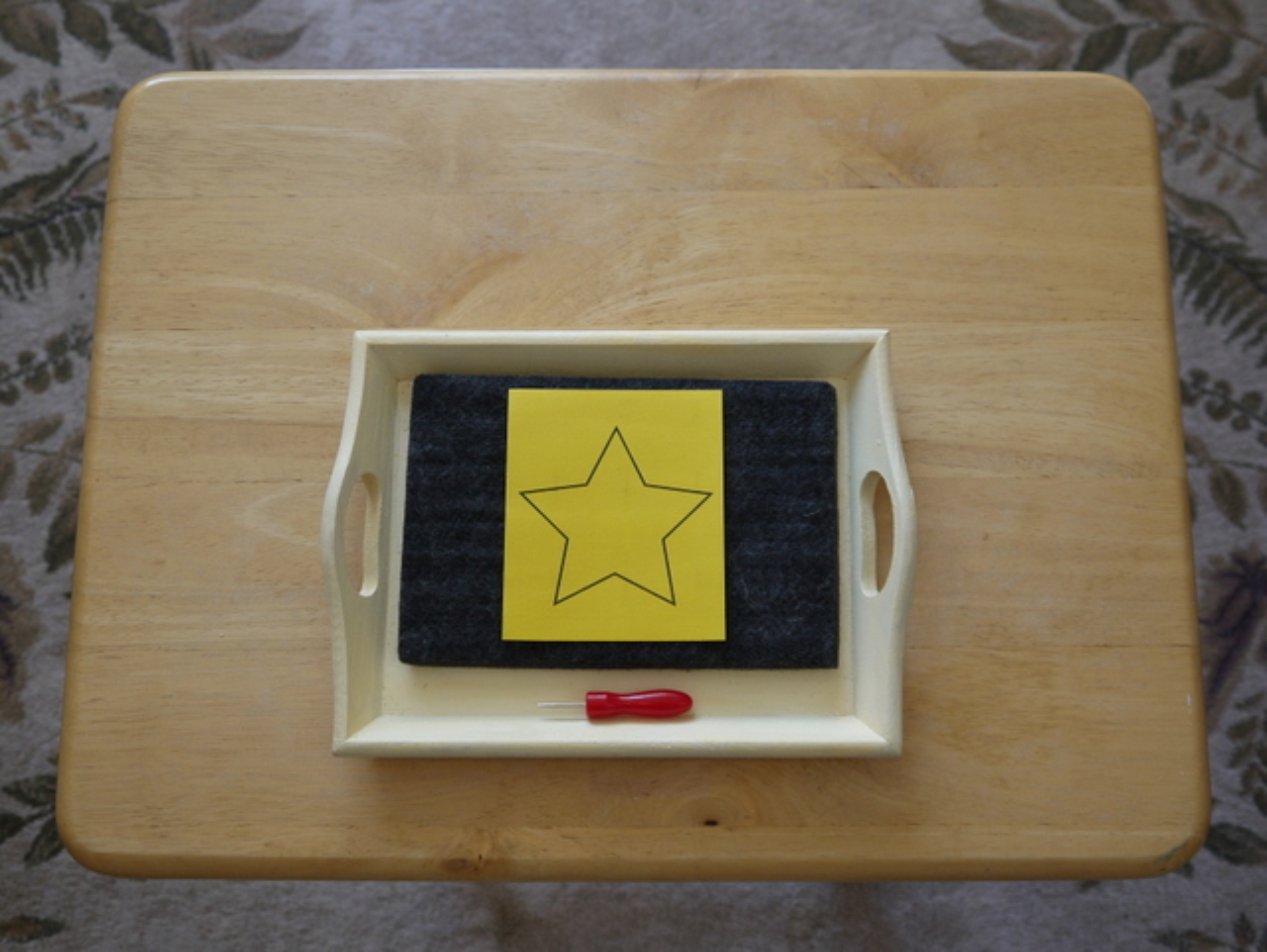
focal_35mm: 40
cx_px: 634
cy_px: 476
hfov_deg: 46.8
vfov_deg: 36.0
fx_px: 1465
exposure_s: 1/60
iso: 125
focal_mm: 20
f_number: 4.2
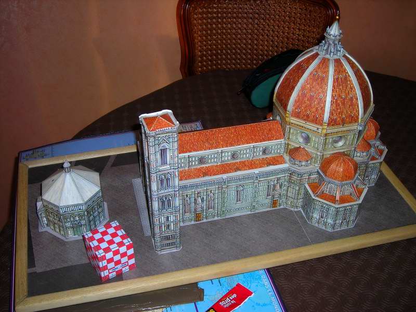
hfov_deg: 45.8
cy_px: 156
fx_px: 493
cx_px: 208
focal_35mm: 41
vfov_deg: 35.1
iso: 50
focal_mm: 6.8
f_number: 3.3
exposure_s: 1/60.1
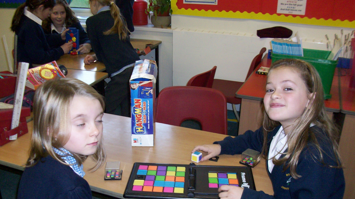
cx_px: 181
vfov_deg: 31.0
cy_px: 128
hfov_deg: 52.8
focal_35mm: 38
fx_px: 358
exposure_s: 1/60
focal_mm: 5.7
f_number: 2.8
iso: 160
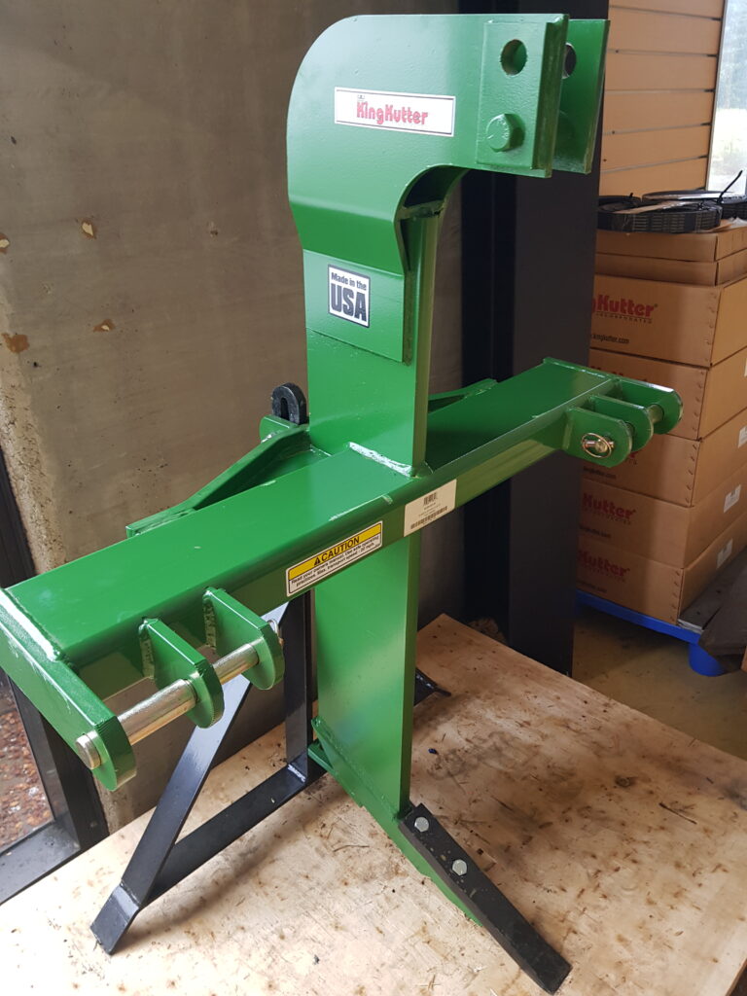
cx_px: 374
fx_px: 748
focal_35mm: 26
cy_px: 498
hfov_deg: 53.1
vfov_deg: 67.3
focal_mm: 4.2
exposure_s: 1/50
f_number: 1.7
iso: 100
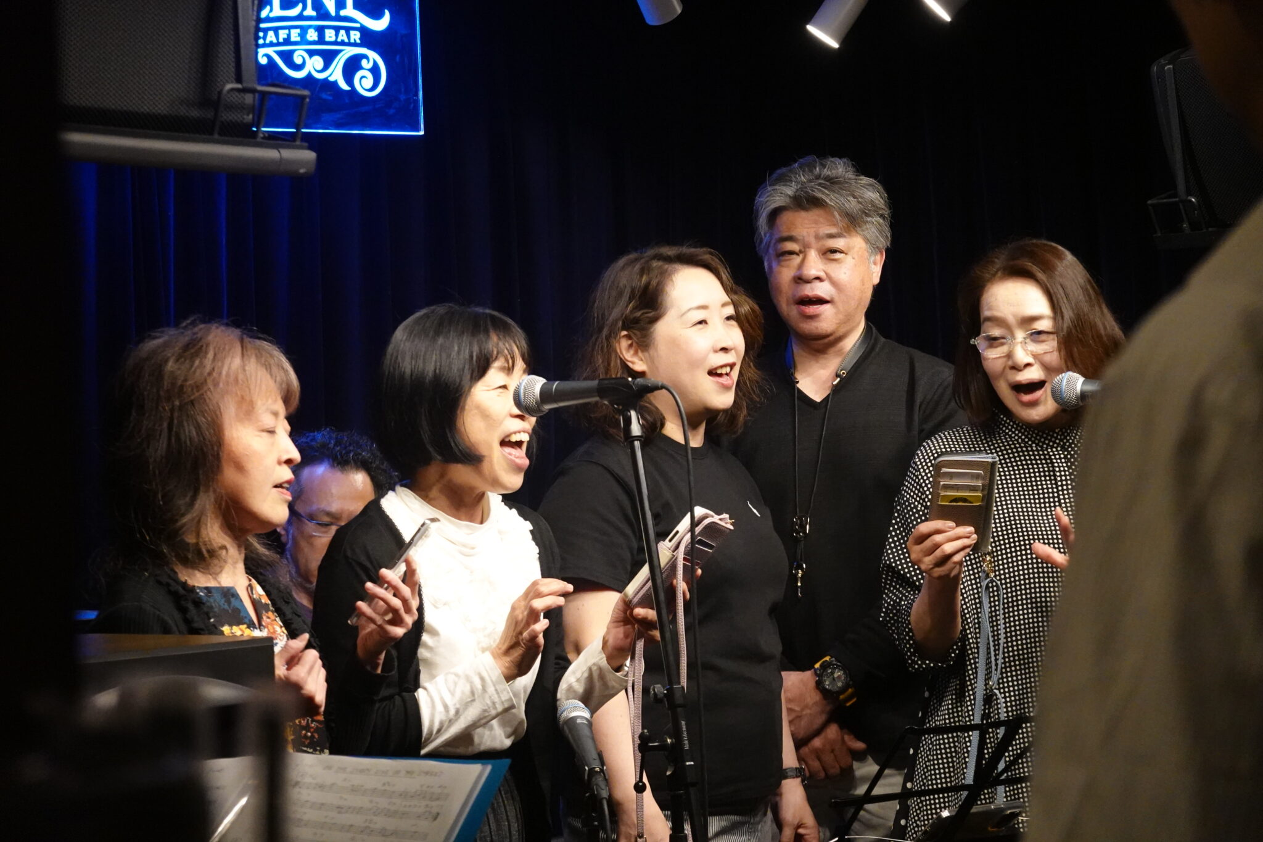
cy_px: 421
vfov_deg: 13.7
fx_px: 3508
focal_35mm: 100
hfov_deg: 20.4
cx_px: 632
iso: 2000
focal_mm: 36.7
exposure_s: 1/100
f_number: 4
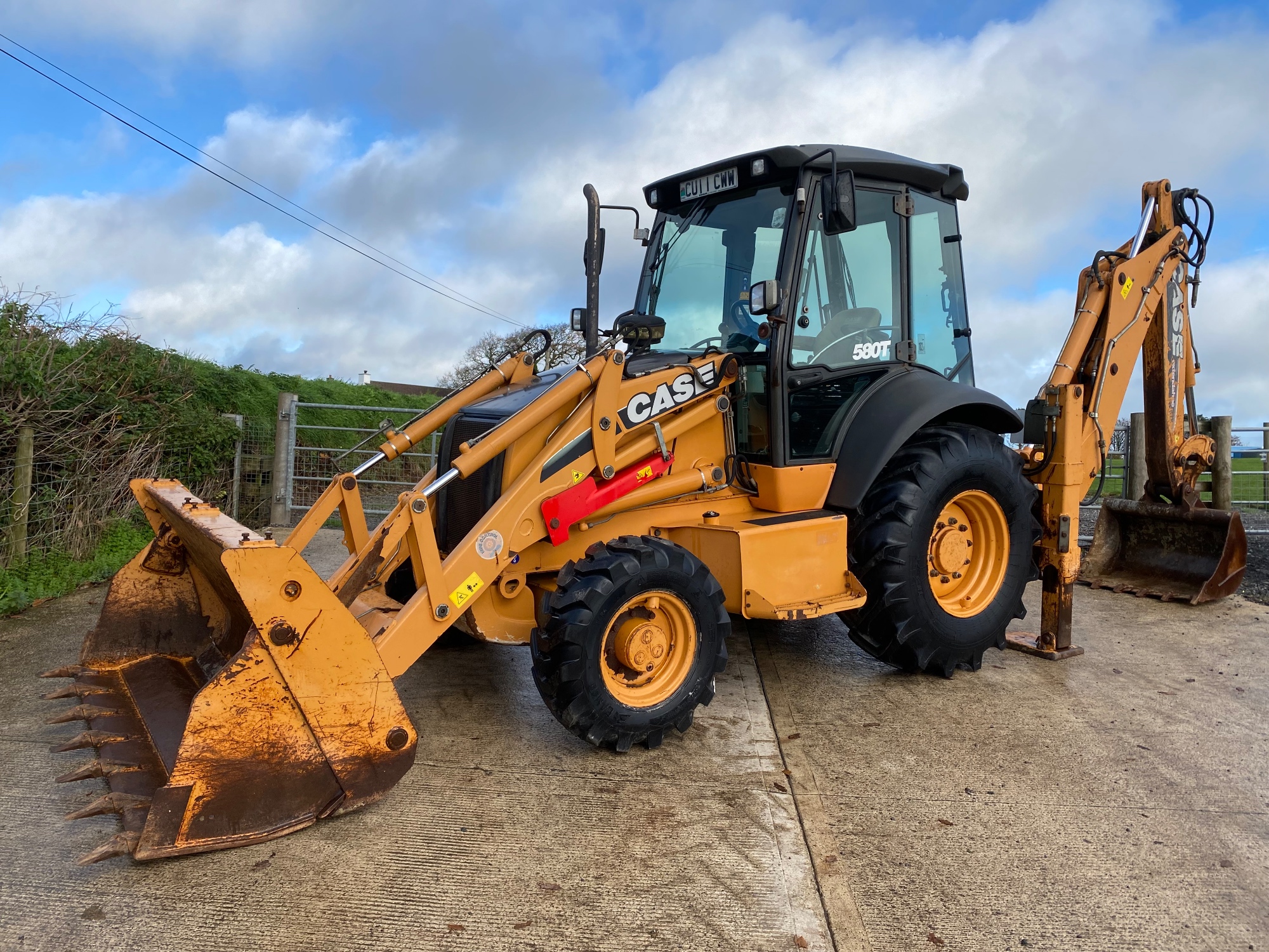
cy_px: 476
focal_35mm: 26
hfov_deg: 67.3
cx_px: 634
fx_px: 953
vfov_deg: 53.1
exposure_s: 1/1754
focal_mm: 4.25
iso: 32
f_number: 1.8
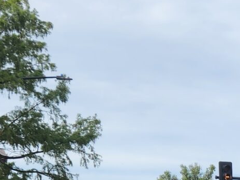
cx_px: 427
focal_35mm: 127
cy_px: 301
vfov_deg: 11.0
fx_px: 881
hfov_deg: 13.9
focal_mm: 5.4
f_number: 1.8
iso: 20
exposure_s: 1/1182
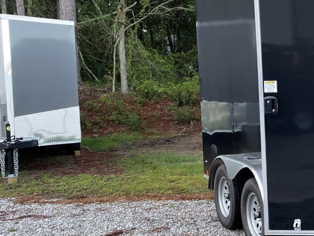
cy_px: 112
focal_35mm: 66
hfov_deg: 26.6
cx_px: 362
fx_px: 599
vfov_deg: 22.3
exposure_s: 1/121
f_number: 1.6
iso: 64
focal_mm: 4.2
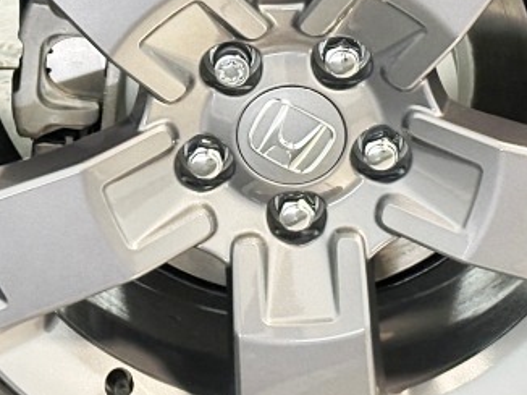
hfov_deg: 13.1
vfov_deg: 9.8
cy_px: 96
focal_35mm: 151
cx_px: 297
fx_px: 2297
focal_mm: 6.86
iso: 640
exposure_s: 1/30
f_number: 1.78
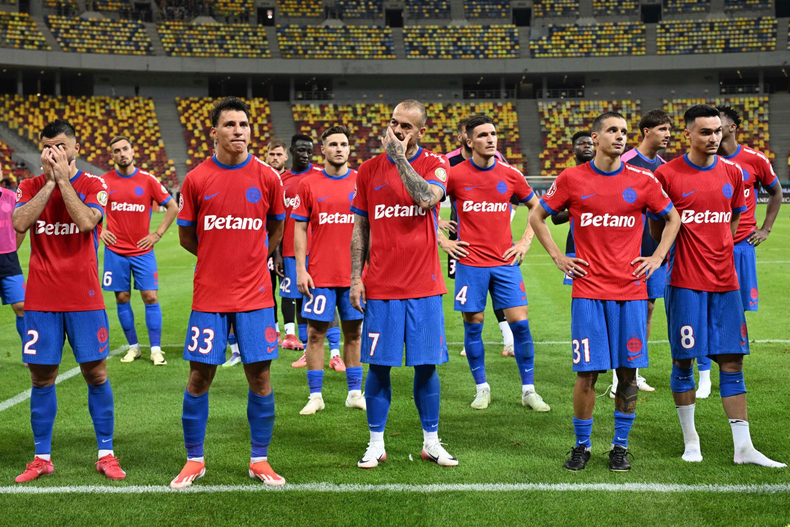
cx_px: 395
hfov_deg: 38.2
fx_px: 1141
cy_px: 264
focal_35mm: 52
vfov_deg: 26.0
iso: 4000
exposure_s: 1/1000
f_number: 4.5
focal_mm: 52
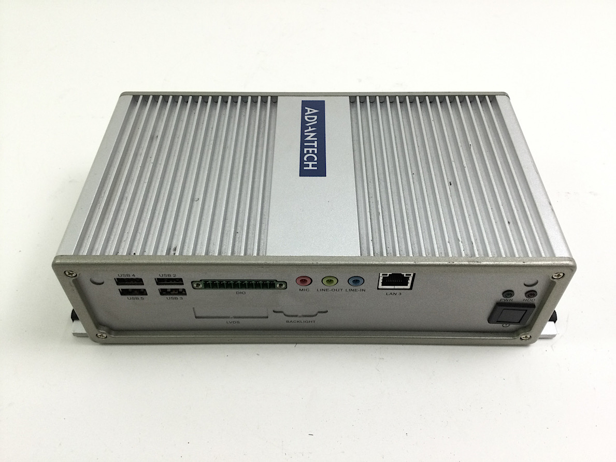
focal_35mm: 31
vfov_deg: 45.4
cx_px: 308
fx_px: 552
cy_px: 231
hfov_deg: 58.3
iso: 32
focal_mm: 3.3
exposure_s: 1/33
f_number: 2.4
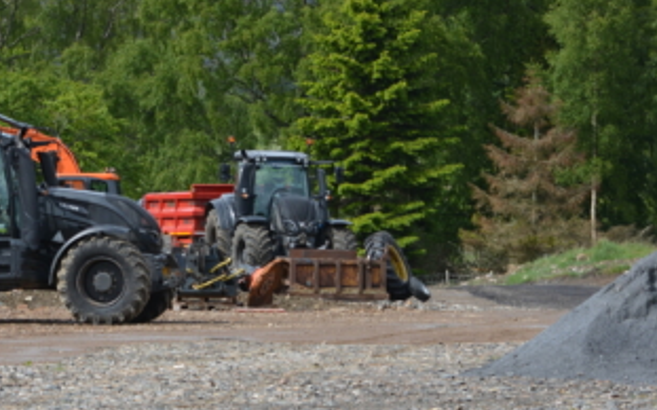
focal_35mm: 312
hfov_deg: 6.7
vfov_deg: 4.2
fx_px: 5583
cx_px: 88
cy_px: 152
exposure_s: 1/250
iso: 140
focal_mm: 90
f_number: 8
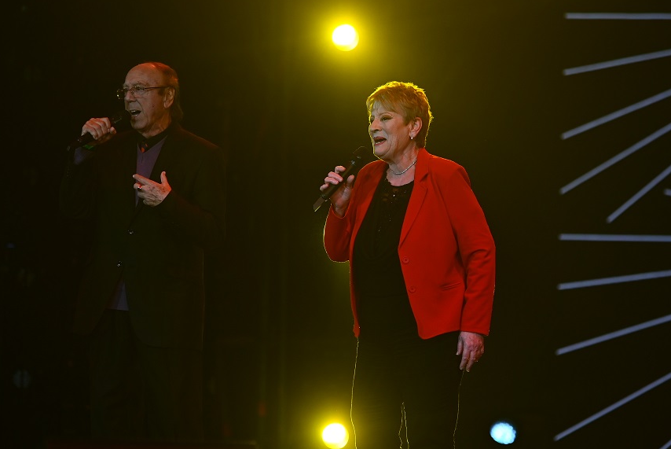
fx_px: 5895
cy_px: 213
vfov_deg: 4.4
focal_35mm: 316
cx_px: 339
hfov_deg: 6.5
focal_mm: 200
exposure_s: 1/400
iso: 280
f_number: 3.2
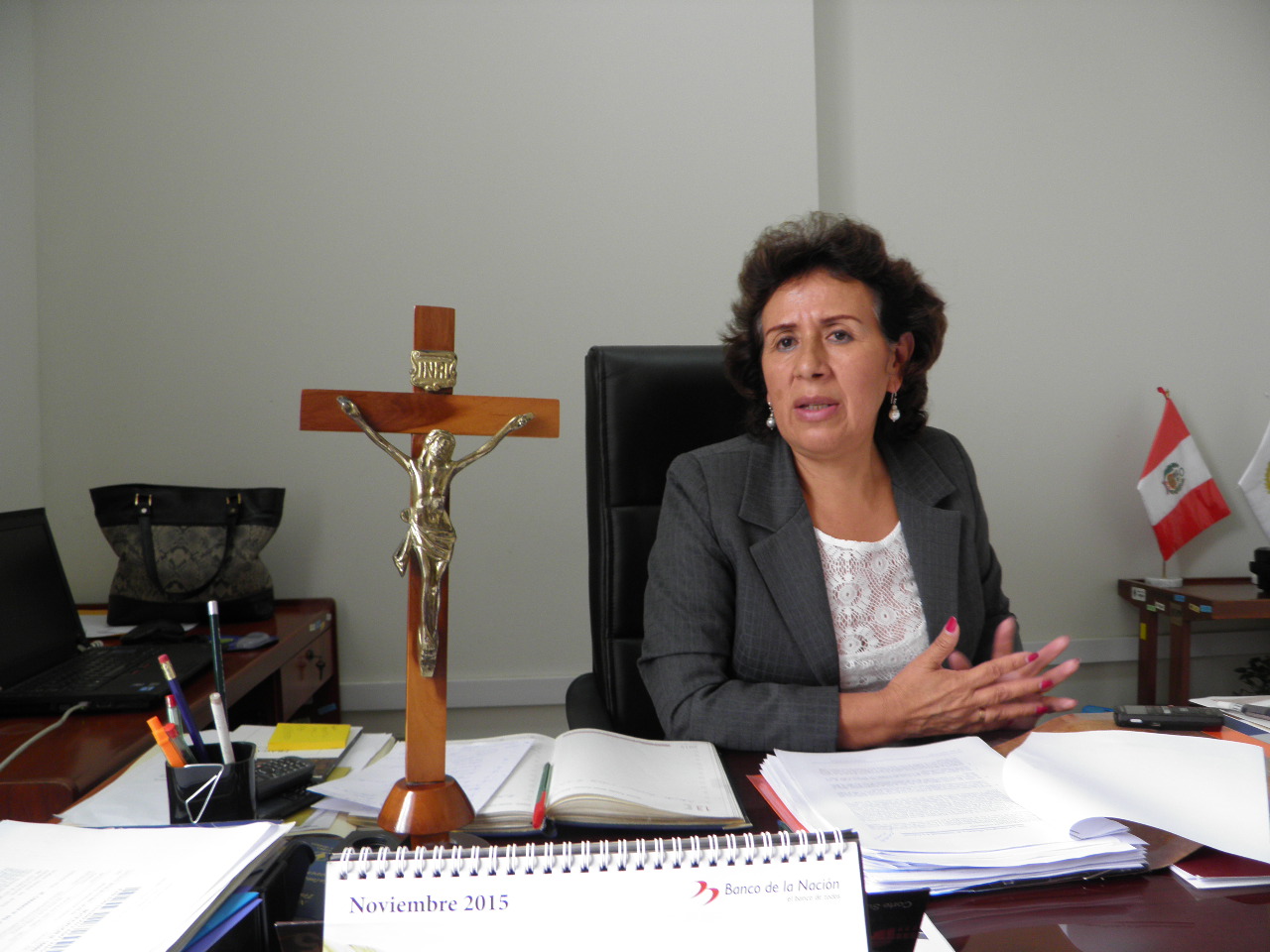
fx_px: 1027
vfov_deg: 49.7
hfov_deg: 63.4
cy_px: 476
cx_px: 635
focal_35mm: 28
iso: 50
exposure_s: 1/30
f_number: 2.8
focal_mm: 4.9
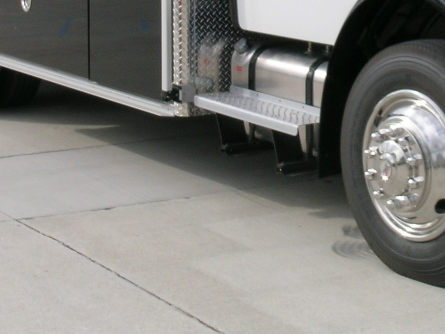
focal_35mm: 126
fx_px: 1620
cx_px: 351
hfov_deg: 15.5
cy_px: -52
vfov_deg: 11.6
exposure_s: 1/163
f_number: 7.4
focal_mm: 9.5
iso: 50
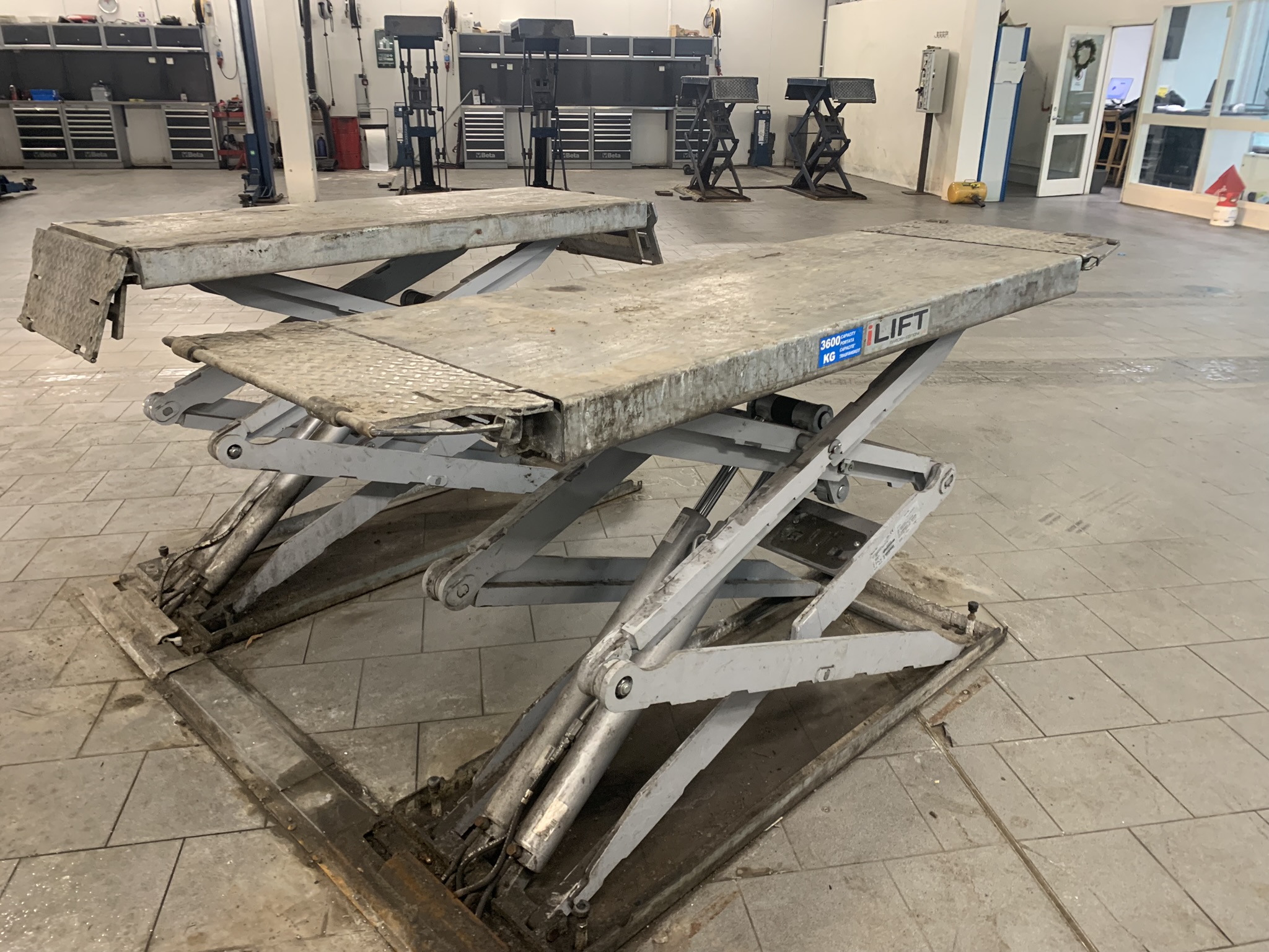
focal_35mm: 26
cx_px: 634
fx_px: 953
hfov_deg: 67.3
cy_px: 476
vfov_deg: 53.1
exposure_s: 1/50
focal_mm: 4.25
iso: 200
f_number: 1.8
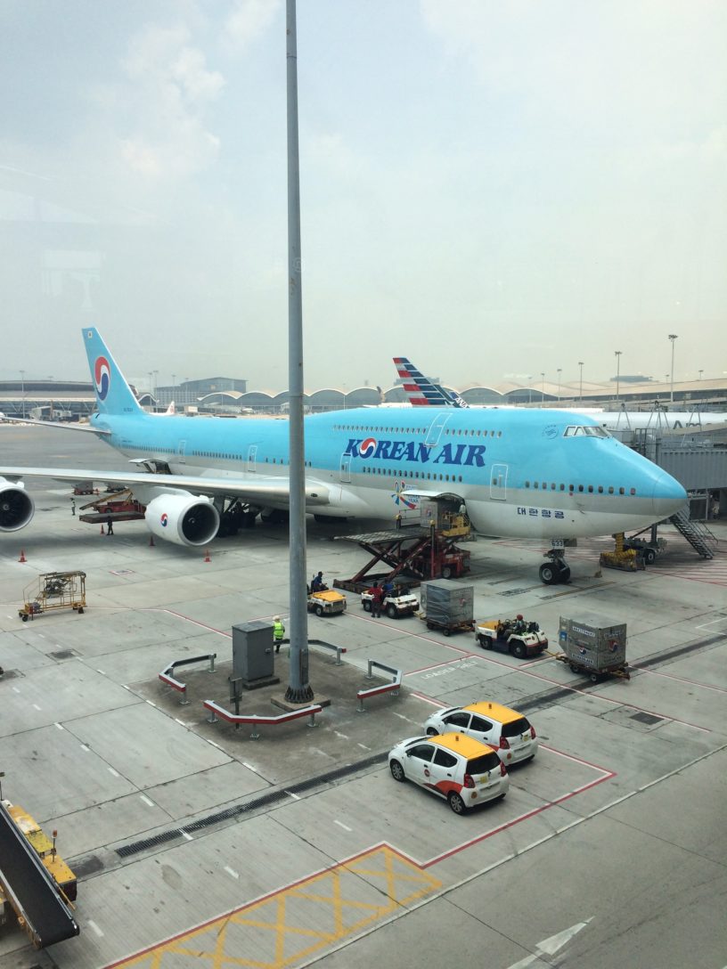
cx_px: 364
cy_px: 484
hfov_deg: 48.2
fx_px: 812
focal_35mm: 29
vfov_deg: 61.7
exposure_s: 1/578
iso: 32
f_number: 2.2
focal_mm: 4.15
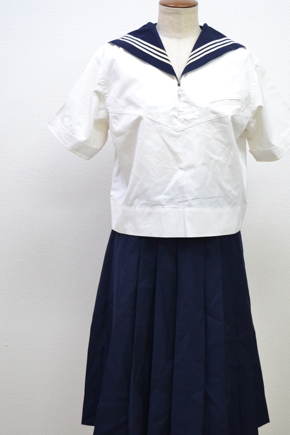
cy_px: 221
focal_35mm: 52
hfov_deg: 25.9
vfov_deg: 38.2
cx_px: 177
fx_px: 628
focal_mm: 28
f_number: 5
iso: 1600
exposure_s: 1/100
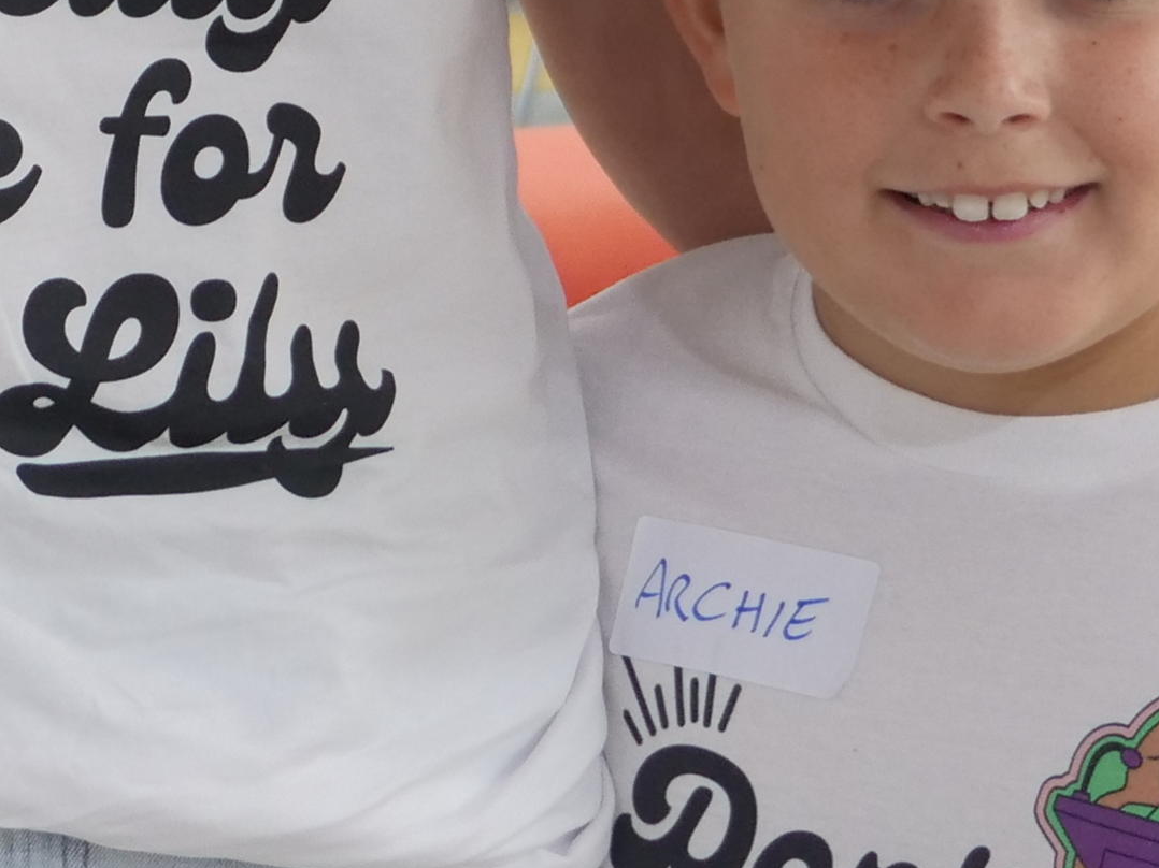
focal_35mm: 167
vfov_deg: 8.7
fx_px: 5590
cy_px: -484
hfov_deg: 11.5
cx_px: -427
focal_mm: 18
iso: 500
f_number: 2.8
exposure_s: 1/60
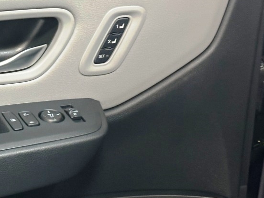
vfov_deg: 16.6
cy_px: 102
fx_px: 679
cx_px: 38
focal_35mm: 89
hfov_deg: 21.6
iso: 500
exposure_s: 1/30
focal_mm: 6.86
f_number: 1.78
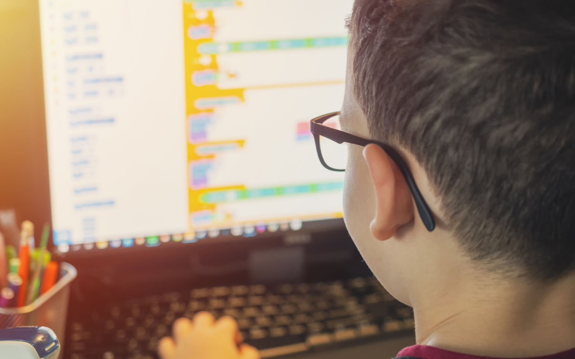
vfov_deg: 17.8
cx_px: 288
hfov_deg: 28.2
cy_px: 207
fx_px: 1144
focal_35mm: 73
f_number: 2.8
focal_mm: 34
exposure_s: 1/15
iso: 200
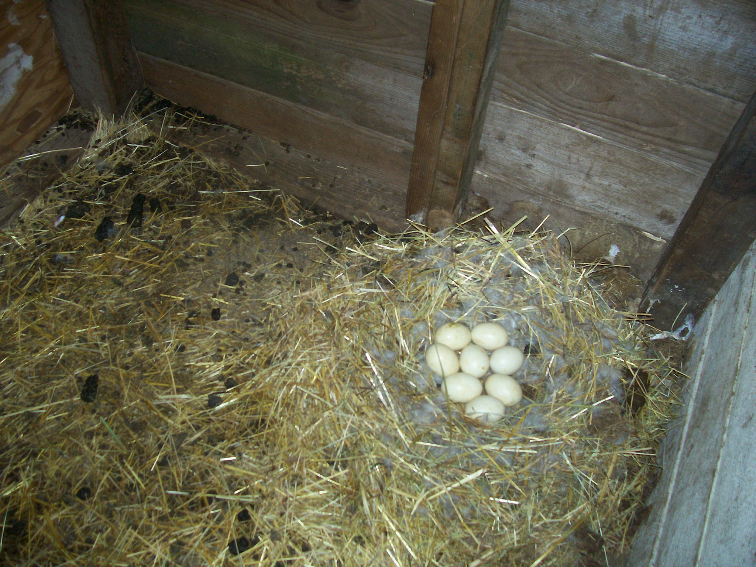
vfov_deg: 41.8
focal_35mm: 34
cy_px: 284
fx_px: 743
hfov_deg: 54.0
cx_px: 378
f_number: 2.7
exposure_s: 1/64
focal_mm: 5.6
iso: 80
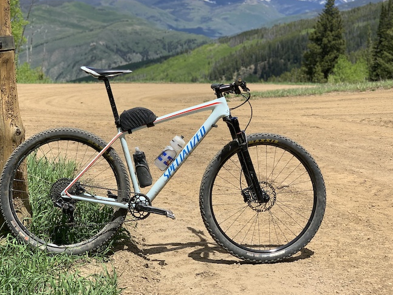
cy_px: 116
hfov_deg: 30.2
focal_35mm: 64
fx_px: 727
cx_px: 175
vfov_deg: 22.9
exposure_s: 1/1295
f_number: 2.4
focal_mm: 6
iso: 16
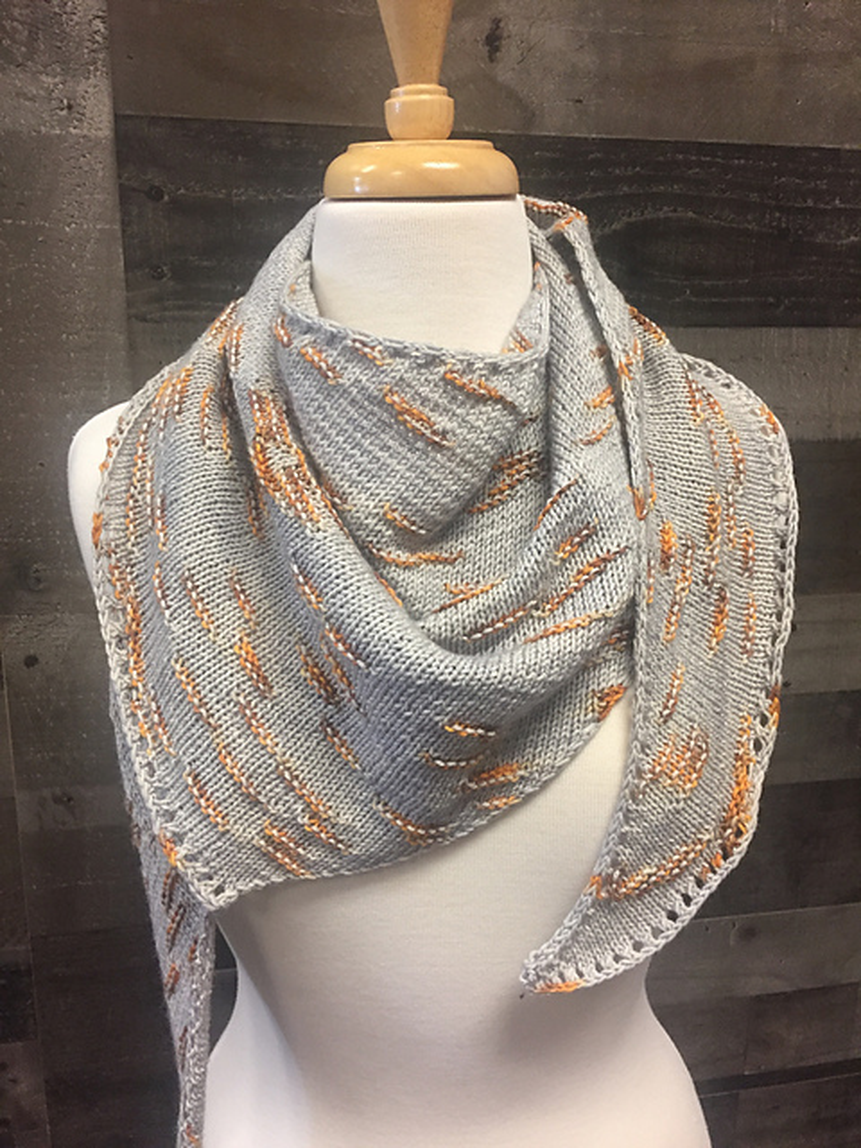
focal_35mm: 29
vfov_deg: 61.7
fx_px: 962
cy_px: 574
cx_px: 430
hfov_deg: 48.2
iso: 125
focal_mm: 4.15
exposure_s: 1/30
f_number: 2.2
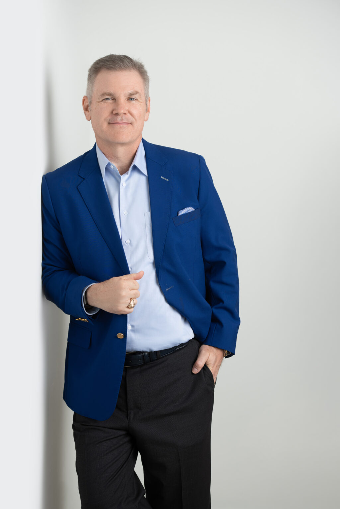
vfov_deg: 20.0
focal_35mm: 102
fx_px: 1445
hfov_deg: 13.4
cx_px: 170
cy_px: 254
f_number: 4.5
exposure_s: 1/125
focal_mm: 102
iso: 125
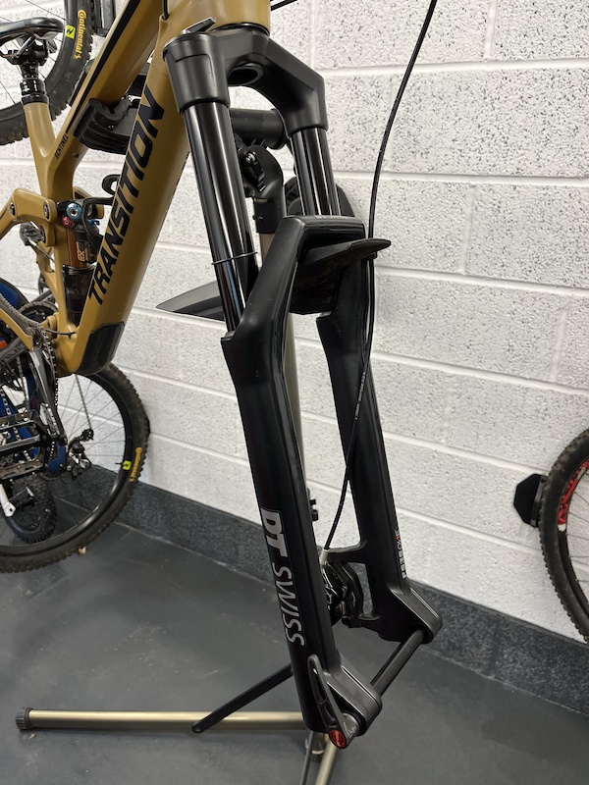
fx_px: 590
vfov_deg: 67.3
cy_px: 392
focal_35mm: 26
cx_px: 294
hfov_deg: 53.1
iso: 64
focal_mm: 5.1
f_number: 1.6
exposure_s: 1/100
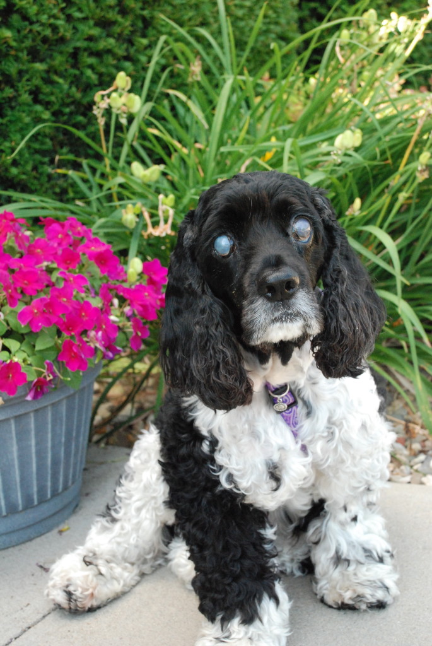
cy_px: 323
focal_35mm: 60
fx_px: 1077
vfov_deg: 33.4
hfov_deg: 22.7
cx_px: 216
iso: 1600
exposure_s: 1/250
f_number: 8
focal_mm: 40
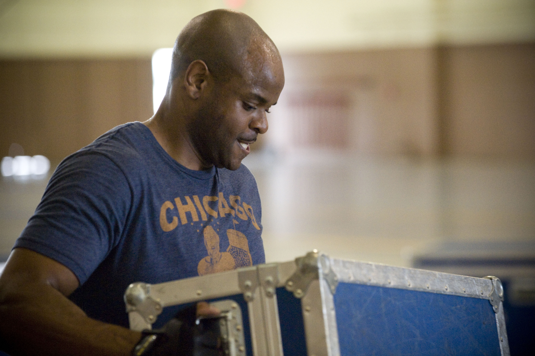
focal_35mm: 160
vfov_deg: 8.6
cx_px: 268
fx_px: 2376
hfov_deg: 12.8
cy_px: 178
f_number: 5.6
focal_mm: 160
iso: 6400
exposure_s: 1/160
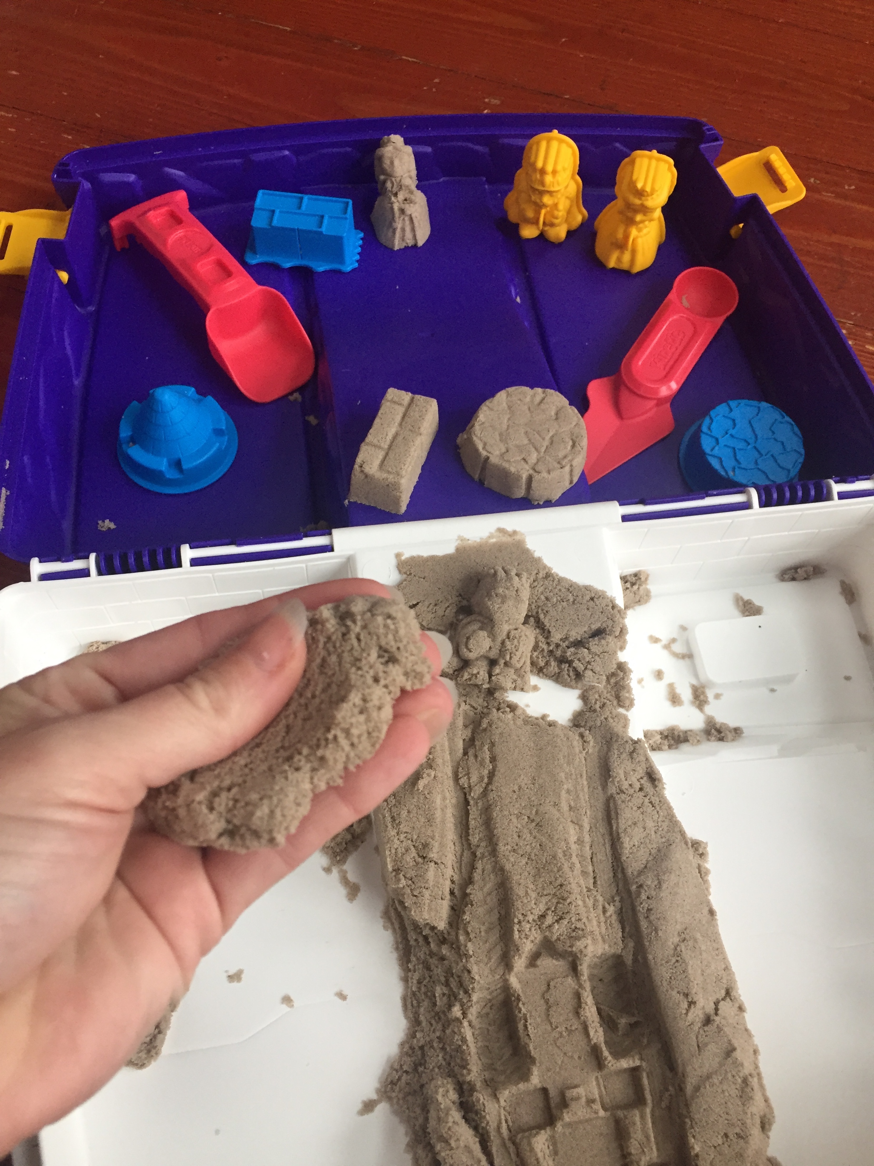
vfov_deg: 61.7
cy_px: 583
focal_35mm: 29
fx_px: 976
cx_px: 437
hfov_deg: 48.2
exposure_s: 1/30
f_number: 2.2
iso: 50
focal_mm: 4.15
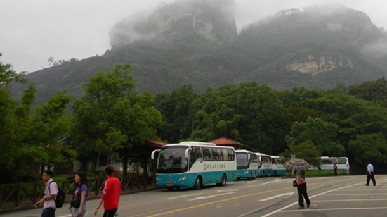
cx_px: 239
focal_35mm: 40
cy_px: 66
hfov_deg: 50.0
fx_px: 410
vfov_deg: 29.4
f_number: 3.5
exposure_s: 1/323
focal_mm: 5
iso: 80
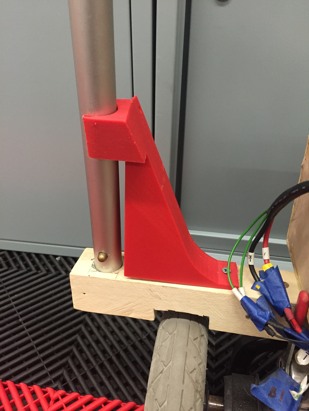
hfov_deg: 48.2
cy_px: 206
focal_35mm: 29
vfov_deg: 61.7
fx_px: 345
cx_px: 154
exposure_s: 1/30
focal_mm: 4.15
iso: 200
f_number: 2.2
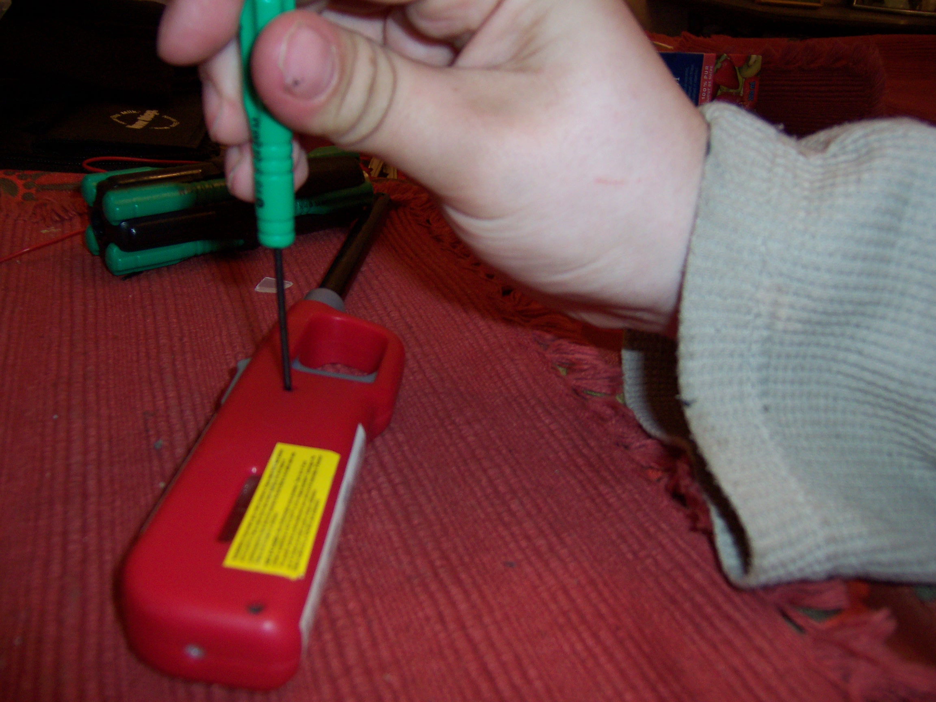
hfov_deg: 55.4
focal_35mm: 33
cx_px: 468
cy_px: 351
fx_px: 892
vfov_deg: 42.9
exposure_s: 1/60
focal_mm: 5.5
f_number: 2.8
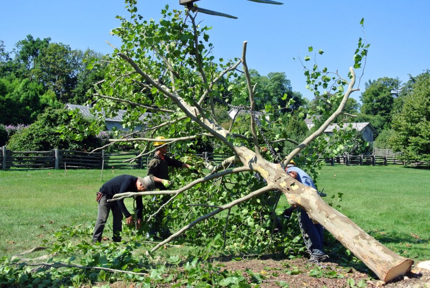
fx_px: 502
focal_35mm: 42
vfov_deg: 32.0
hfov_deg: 46.3
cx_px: 215
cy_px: 144
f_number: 4.5
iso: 100
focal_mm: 15.7
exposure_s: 1/400
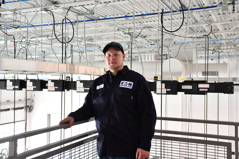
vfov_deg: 29.9
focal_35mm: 45
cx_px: 120
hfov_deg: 43.6
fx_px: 299
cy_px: 80
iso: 1250
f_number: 4
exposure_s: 1/60
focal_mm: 30
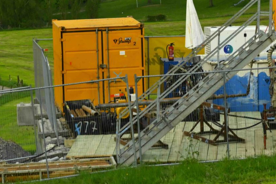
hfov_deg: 9.5
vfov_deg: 6.4
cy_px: -43
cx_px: 262
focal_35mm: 215
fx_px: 1649
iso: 64
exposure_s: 1/320
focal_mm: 70
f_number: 7.1
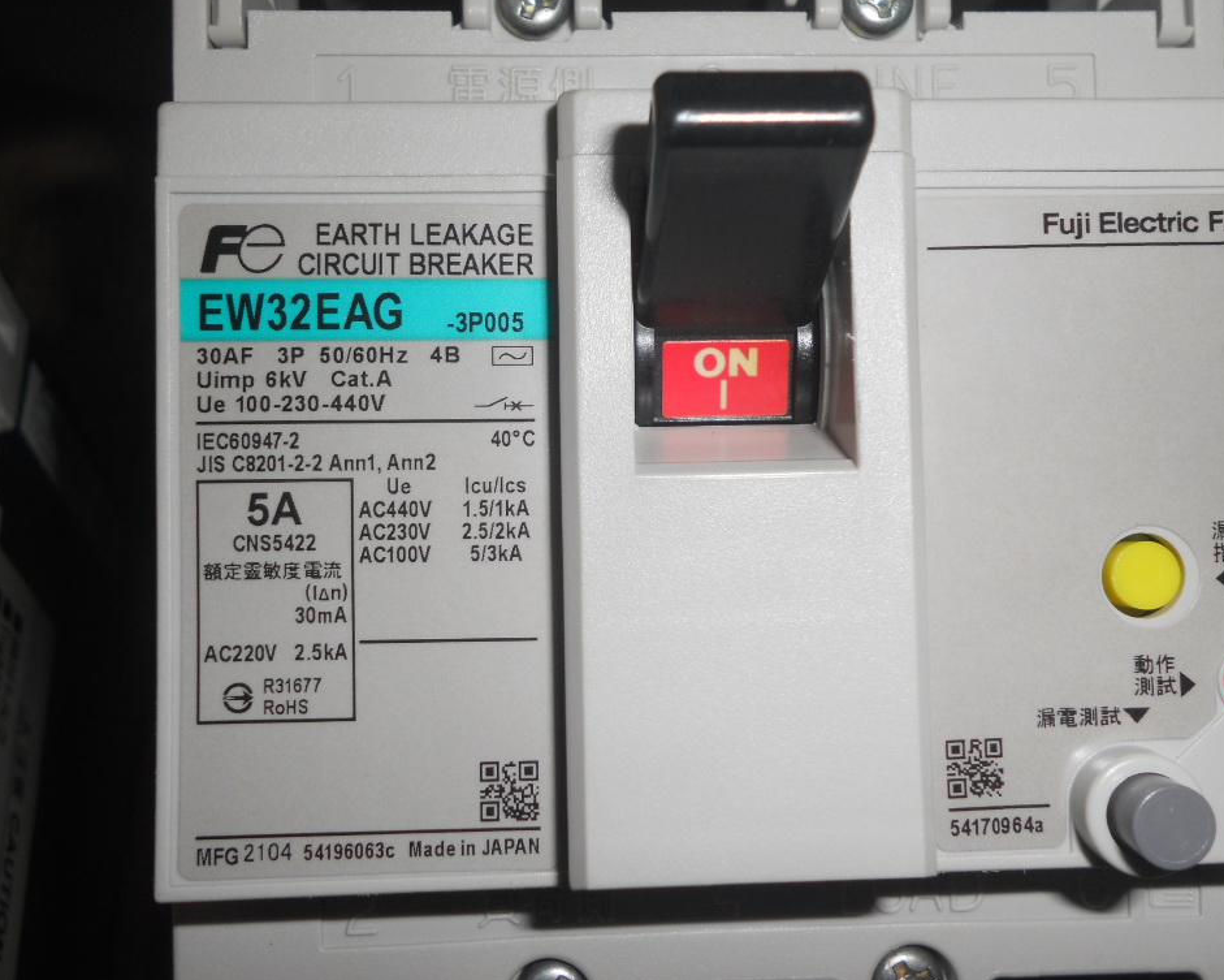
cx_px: 618
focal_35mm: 34
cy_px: 485
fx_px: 1232
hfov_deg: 52.8
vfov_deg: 43.4
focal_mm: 5.8
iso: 80
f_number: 8.8
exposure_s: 1/25
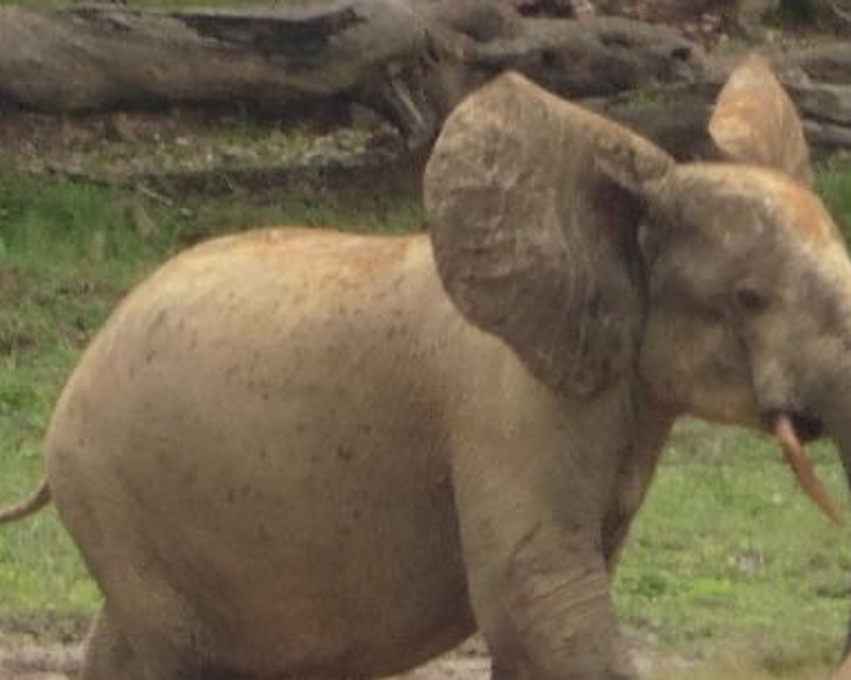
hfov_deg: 0.9
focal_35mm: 2261
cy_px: 704
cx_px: 871
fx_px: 56932
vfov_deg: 0.7
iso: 100
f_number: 6.2
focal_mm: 77.4
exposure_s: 1/160
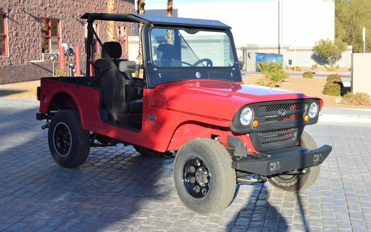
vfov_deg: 24.2
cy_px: 116
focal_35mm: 54
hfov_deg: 37.8
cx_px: 186
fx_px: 541
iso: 800
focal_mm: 35
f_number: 11
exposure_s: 1/800
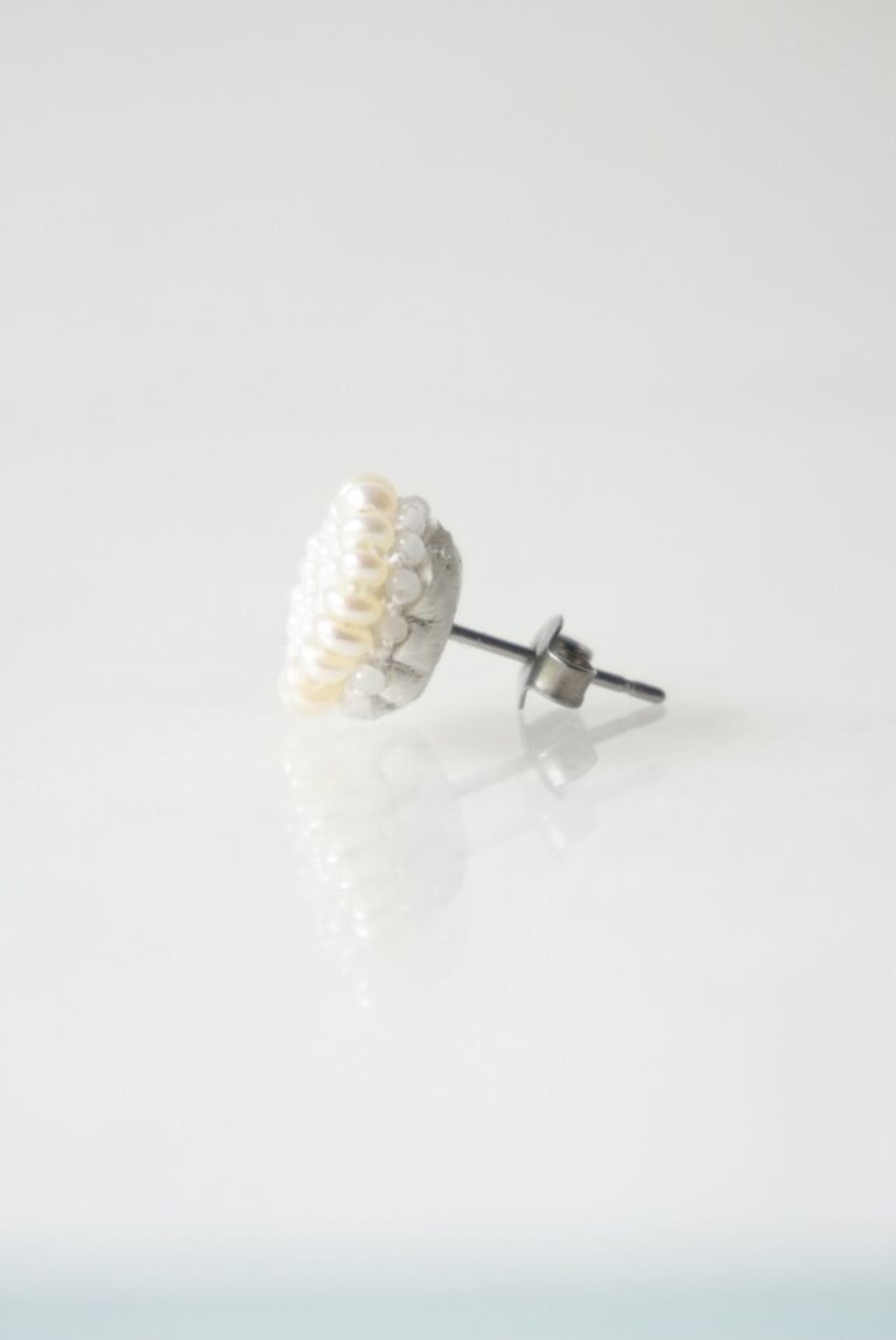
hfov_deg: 18.2
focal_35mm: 75
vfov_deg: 27.0
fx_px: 2794
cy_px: 670
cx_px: 448
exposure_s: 1/80
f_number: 5.6
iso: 500
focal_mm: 50
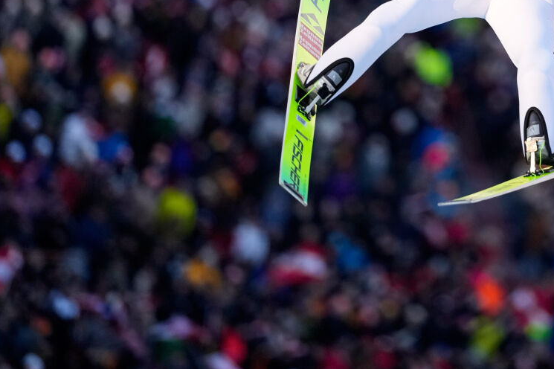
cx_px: 534
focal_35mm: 710
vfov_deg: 1.9
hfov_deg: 2.9
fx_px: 10921
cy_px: -66
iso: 1000
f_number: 2.8
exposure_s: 1/3200
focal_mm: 300
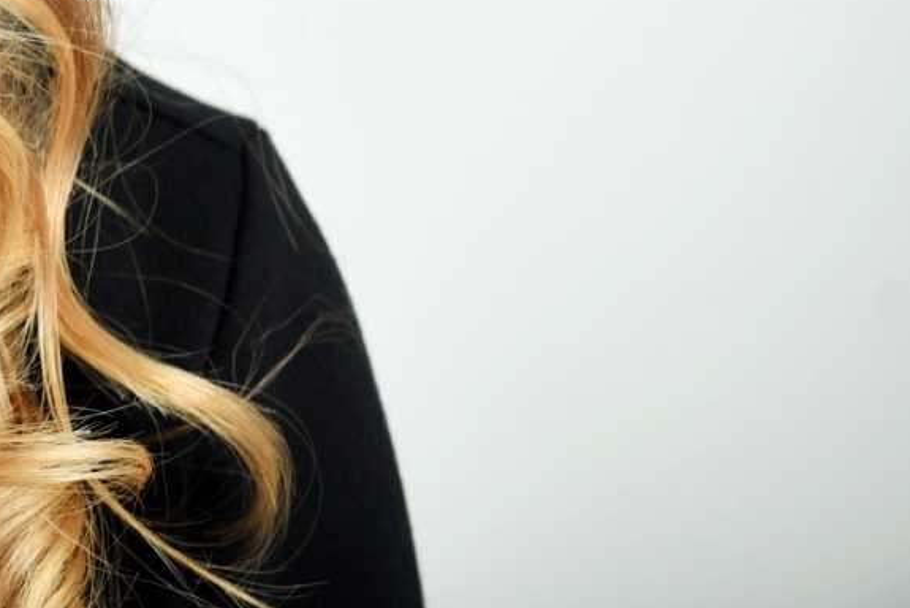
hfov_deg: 3.3
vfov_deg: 2.2
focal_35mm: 623
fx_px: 15755
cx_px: -674
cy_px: -436
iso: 100
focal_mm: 175
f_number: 8
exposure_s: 1/200
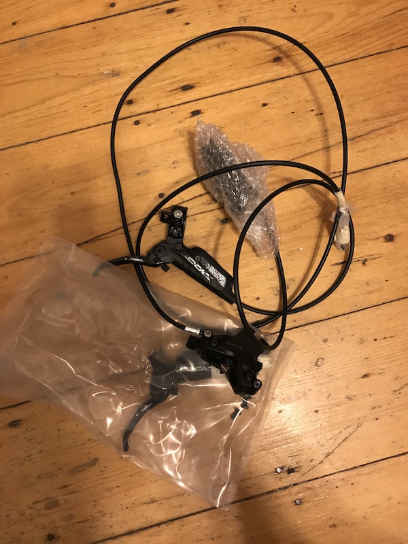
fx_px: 440
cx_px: 204
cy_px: 272
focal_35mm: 28
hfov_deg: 49.7
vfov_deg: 63.4
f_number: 1.8
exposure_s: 1/15
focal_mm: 3.99
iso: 100
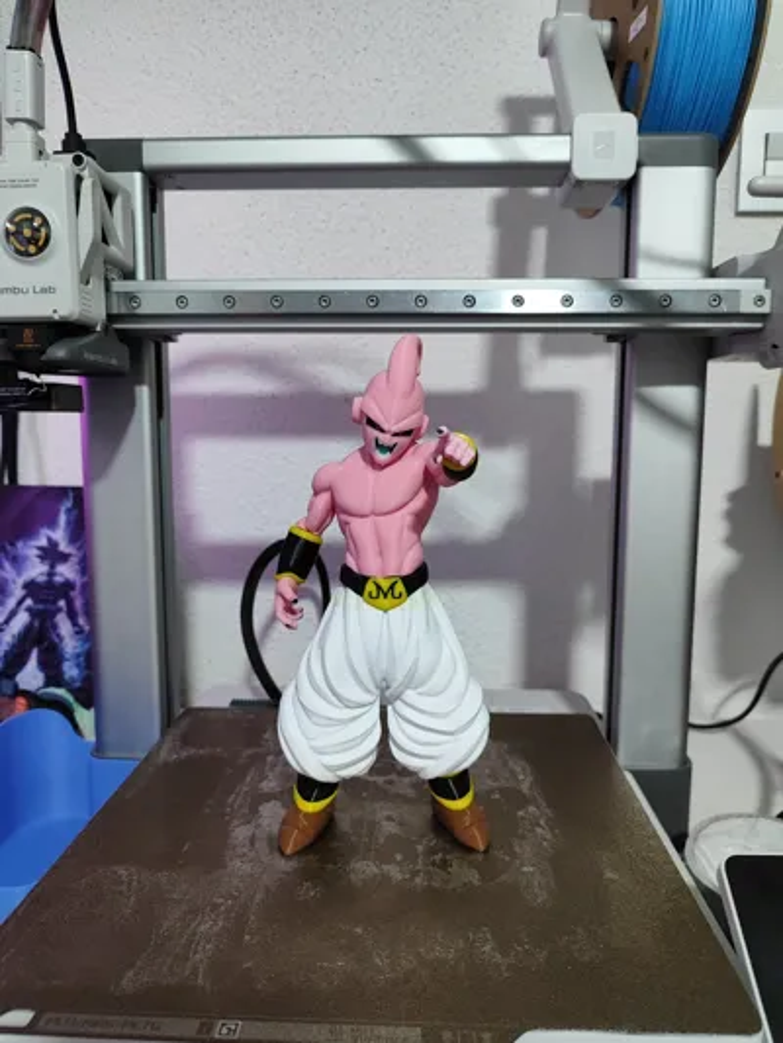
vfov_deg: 71.6
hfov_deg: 56.8
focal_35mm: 24
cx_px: 392
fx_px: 724
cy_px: 522
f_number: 1.89
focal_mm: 5.89
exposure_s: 1/33
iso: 1434
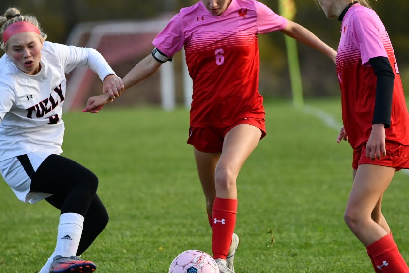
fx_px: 9586
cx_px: 197
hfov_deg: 2.4
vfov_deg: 1.6
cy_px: 107
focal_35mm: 844
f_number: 6
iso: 1000
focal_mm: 440
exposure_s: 1/1000
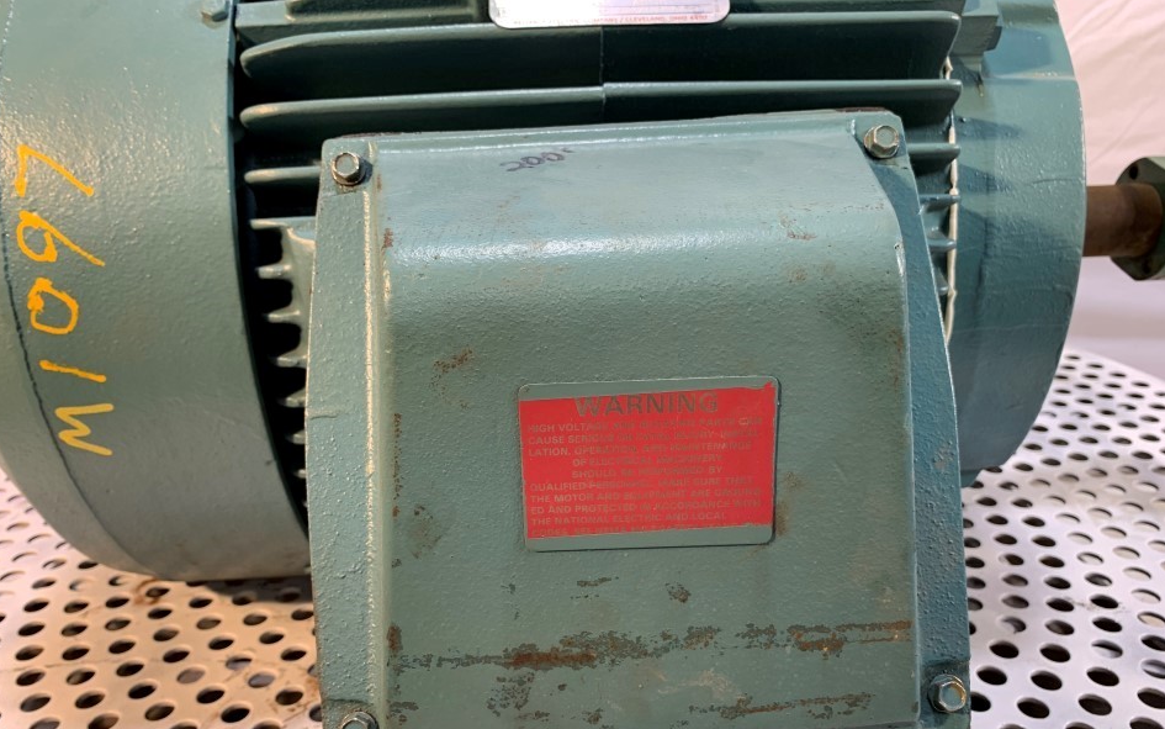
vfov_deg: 44.4
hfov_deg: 66.5
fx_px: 889
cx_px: 579
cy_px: 423
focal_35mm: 28
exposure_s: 1/60
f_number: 1.8
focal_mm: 4.25
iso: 50
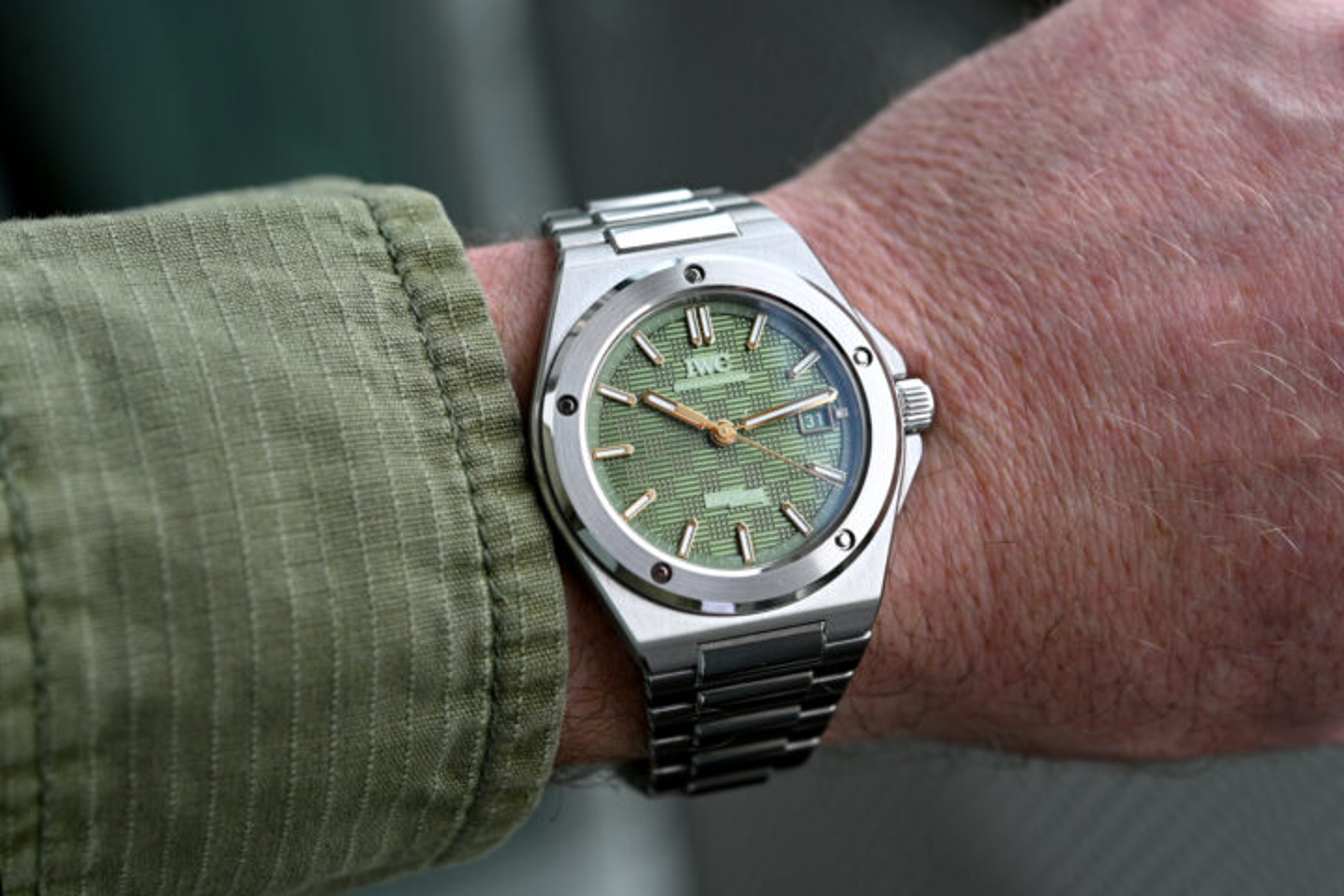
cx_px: 672
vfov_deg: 22.6
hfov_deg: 33.4
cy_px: 448
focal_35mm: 60
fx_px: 2240
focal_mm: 60
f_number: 6.3
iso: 400
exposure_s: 1/500
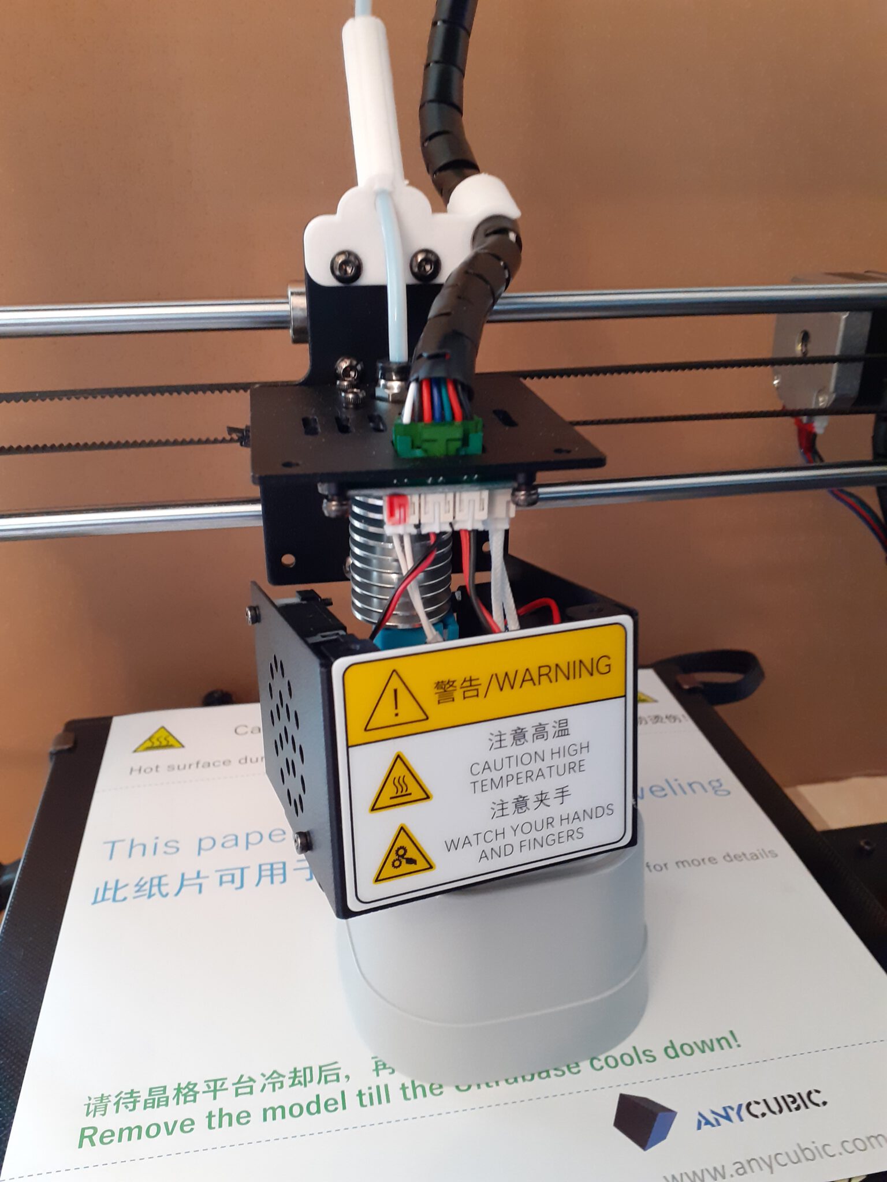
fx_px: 922
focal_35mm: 27
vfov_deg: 65.3
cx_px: 444
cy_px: 591
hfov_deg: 51.4
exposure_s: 1/33
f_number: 1.9
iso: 200
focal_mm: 3.6
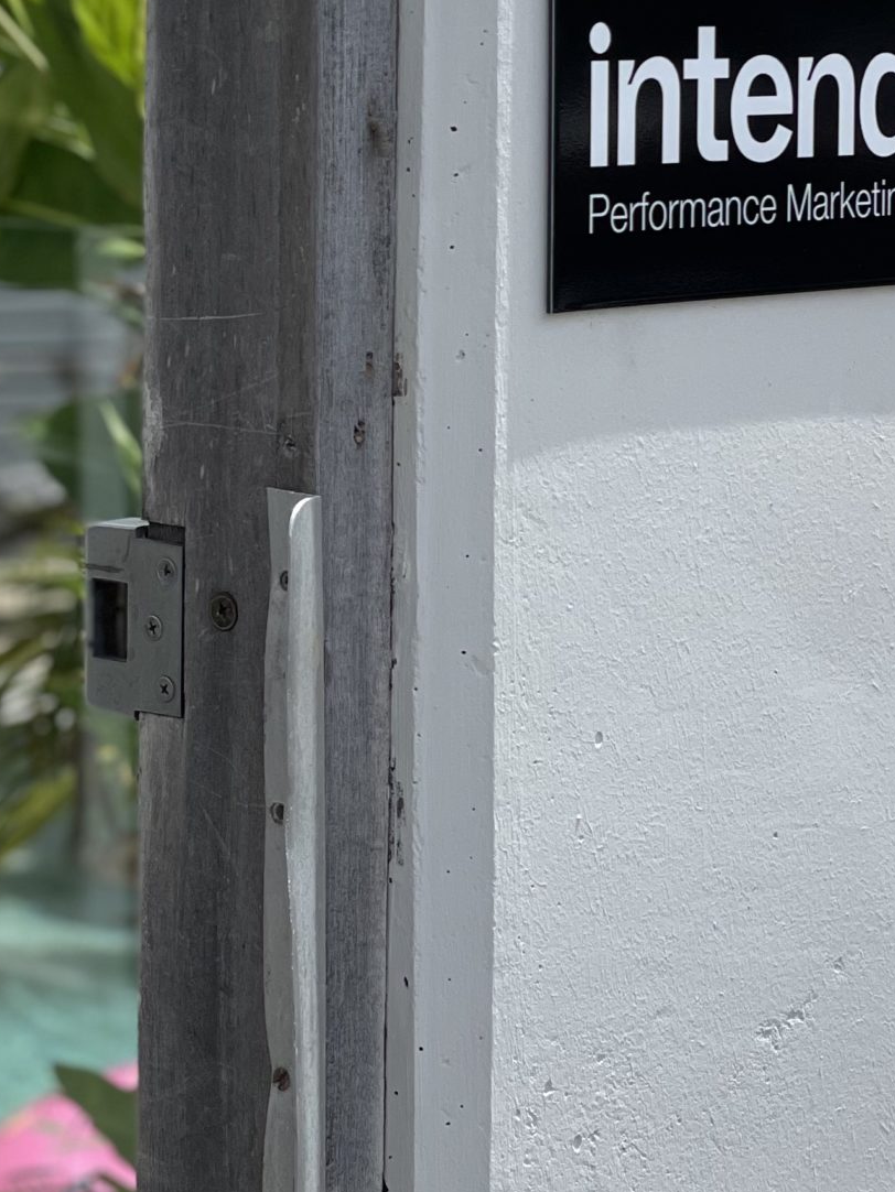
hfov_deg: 12.0
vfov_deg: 15.9
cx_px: 371
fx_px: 4239
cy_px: 212
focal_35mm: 123
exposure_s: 1/2817
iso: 32
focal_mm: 6
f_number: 2
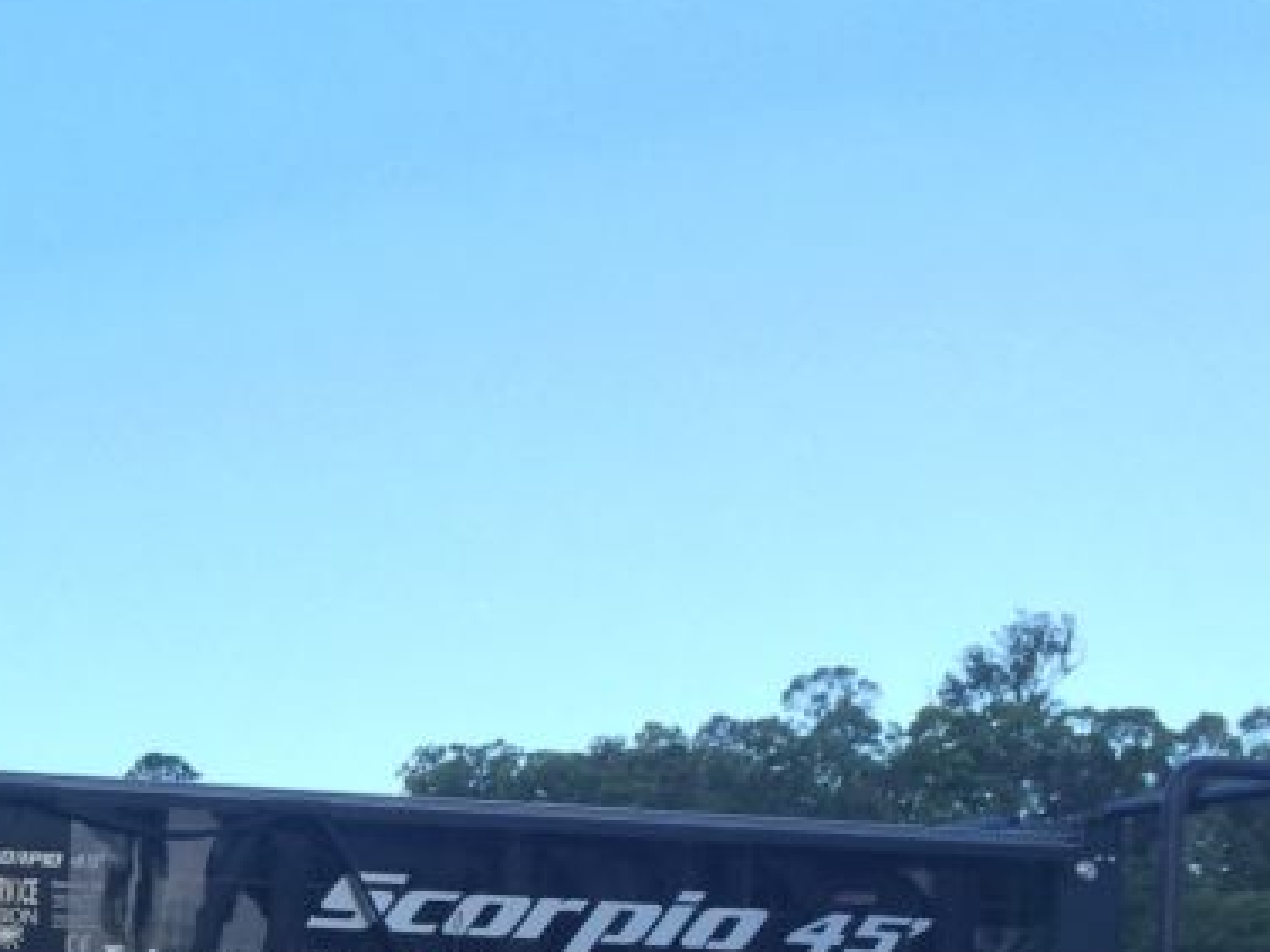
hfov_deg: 22.9
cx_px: -209
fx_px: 2898
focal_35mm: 79
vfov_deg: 17.7
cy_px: 1165
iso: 32
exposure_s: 1/520
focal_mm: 4.15
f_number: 2.2
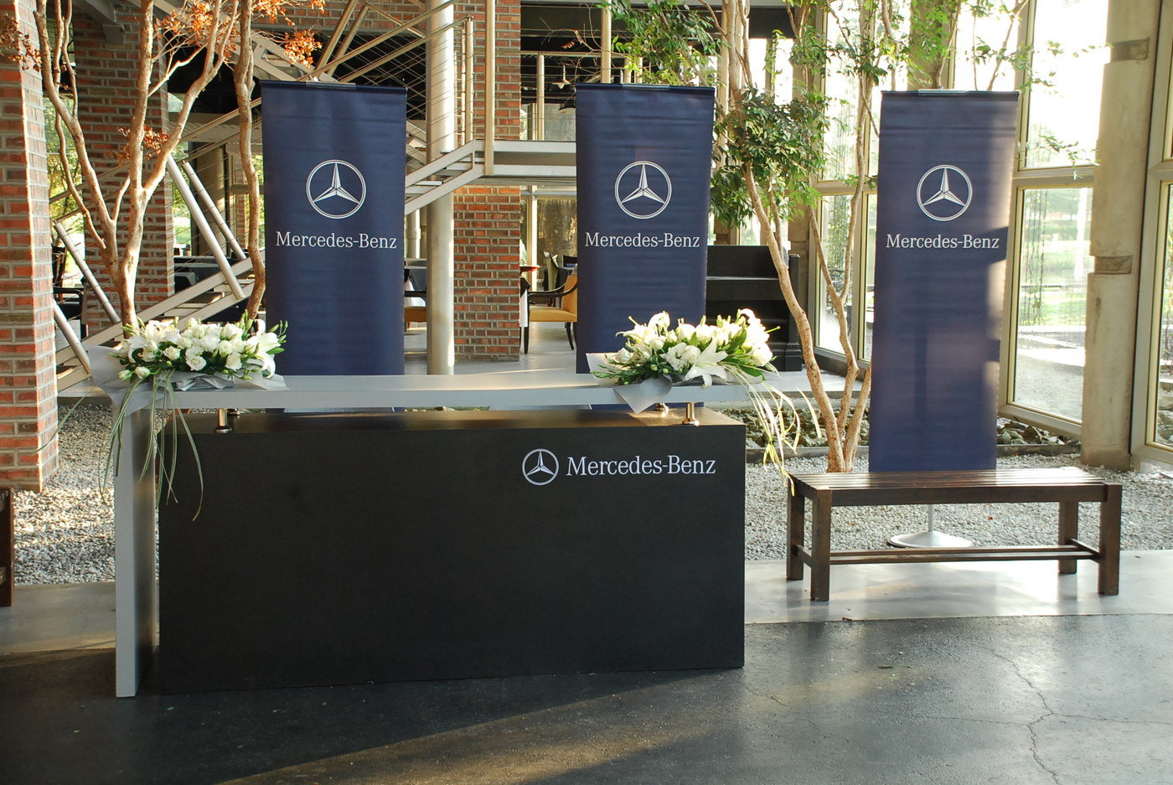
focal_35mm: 46
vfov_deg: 29.0
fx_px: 1517
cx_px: 586
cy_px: 392
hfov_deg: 42.3
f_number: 5.6
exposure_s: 1/60
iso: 800
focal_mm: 31
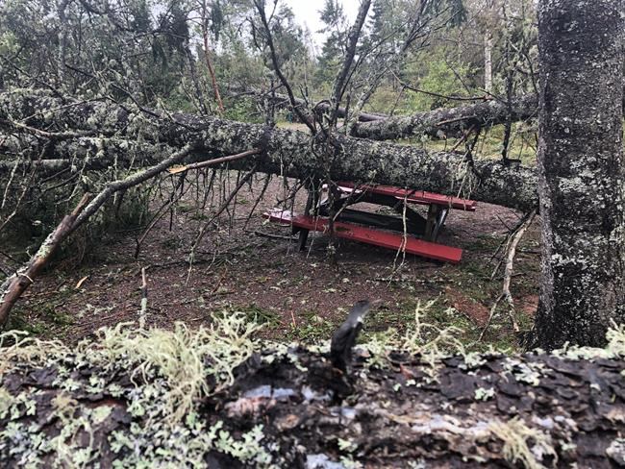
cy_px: 234
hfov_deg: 63.4
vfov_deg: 49.8
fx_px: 506
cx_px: 312
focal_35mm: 28
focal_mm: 3.99
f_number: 1.8
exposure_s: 1/120
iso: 50
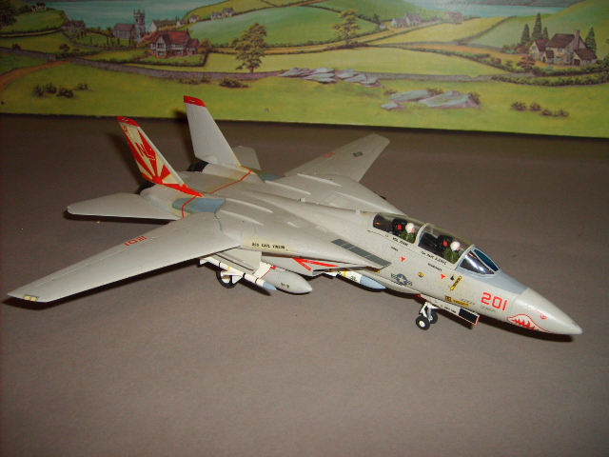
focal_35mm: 35
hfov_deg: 52.6
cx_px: 304
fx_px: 616
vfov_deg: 40.7
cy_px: 228
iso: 100
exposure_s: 1/45
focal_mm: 5.8
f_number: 2.8
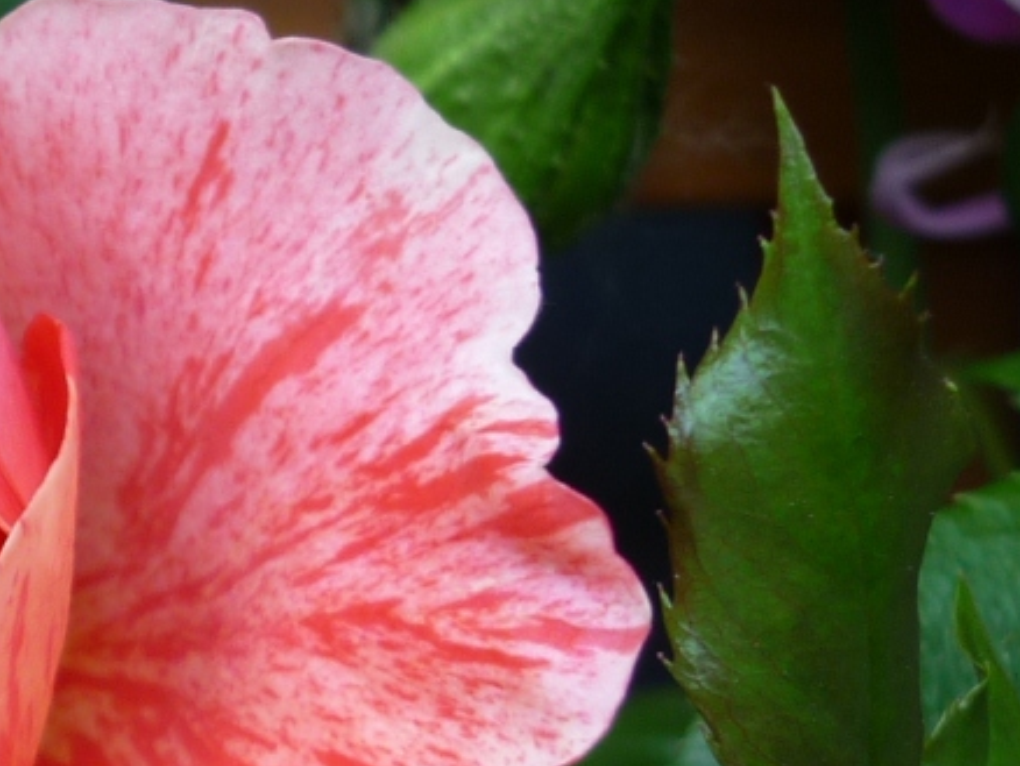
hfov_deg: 17.1
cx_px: -321
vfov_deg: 13.6
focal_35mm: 108
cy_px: 714
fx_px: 3184
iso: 80
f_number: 2.8
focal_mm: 5.5
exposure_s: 1/80
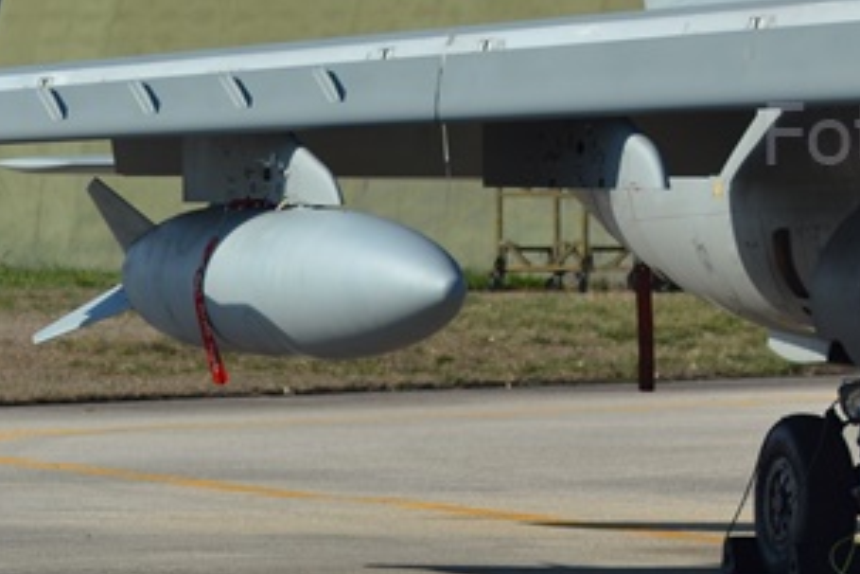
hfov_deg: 5.9
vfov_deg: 4.0
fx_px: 8265
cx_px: 1070
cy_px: 75
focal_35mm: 346
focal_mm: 70
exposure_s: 1/640
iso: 100
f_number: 6.3
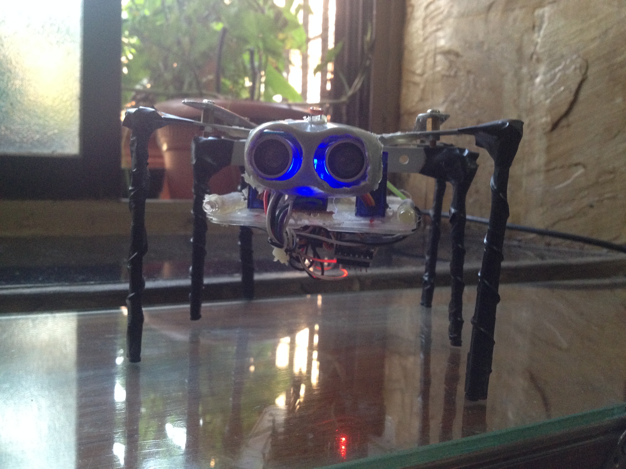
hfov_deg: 52.6
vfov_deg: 40.7
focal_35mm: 35
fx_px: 633
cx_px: 313
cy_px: 234
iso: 250
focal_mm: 4.28
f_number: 2.4
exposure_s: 1/20
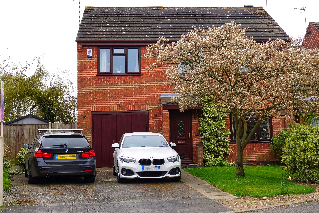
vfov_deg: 27.0
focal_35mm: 50
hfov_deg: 39.6
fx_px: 443
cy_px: 106
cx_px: 160
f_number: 4
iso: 125
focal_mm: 18.51
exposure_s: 1/80
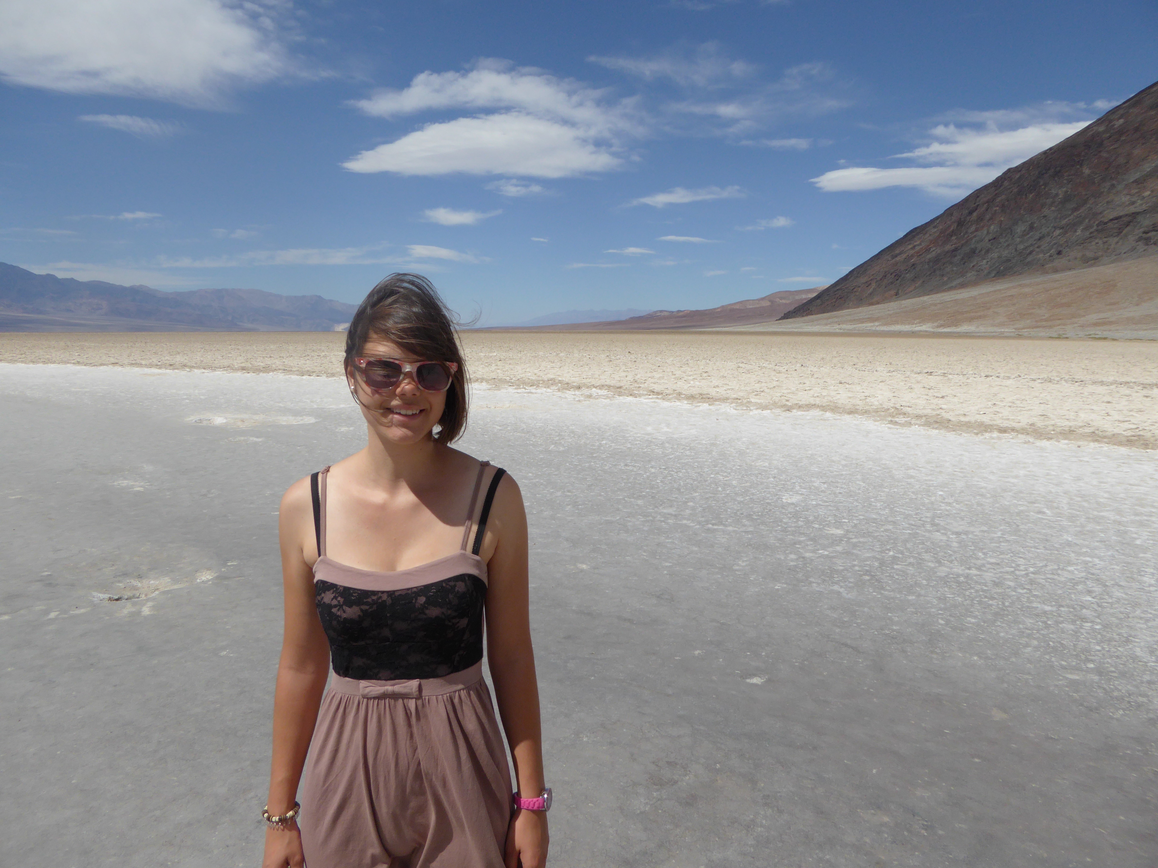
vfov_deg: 56.8
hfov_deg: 71.6
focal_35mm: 24
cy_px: 434
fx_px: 803
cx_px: 579
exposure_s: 1/2000
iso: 100
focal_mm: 4.3
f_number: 4
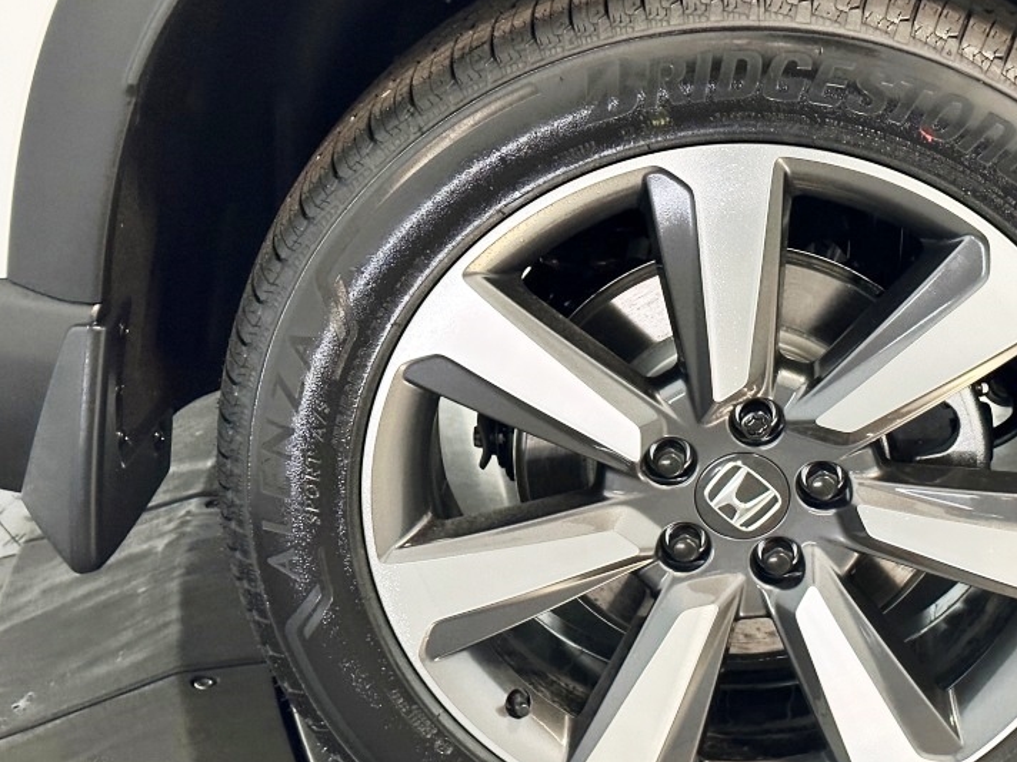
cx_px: 720
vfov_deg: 21.3
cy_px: 478
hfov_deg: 27.9
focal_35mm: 69
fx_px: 2027
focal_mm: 6.86
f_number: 1.78
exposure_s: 1/30
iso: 640
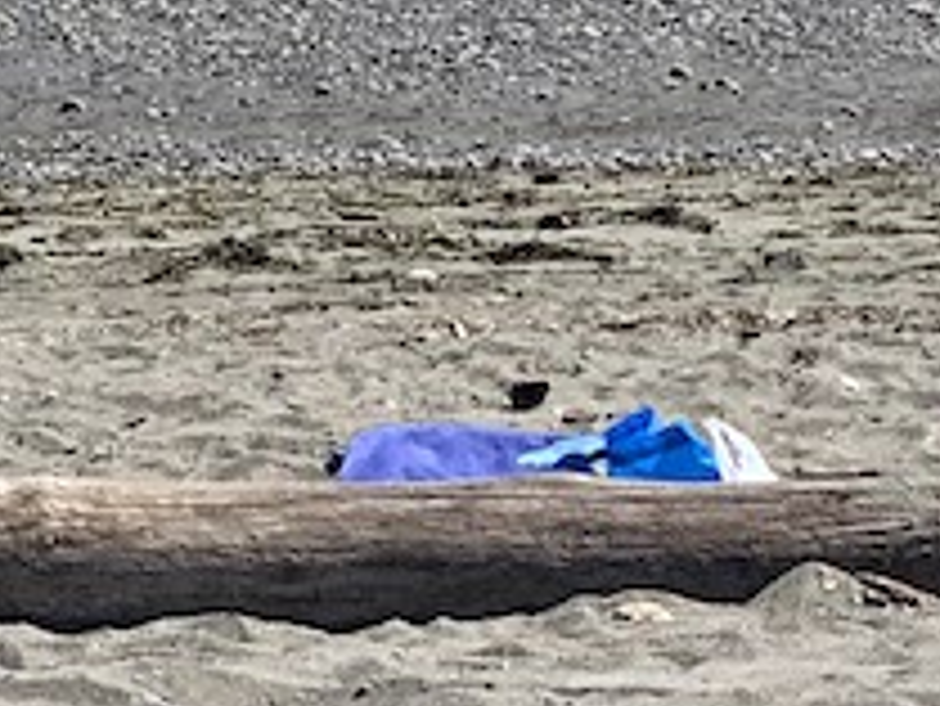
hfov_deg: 7.7
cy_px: -899
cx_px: 1061
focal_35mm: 255
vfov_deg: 5.7
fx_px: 6929
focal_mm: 6
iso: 16
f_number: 2.4
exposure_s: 1/2083
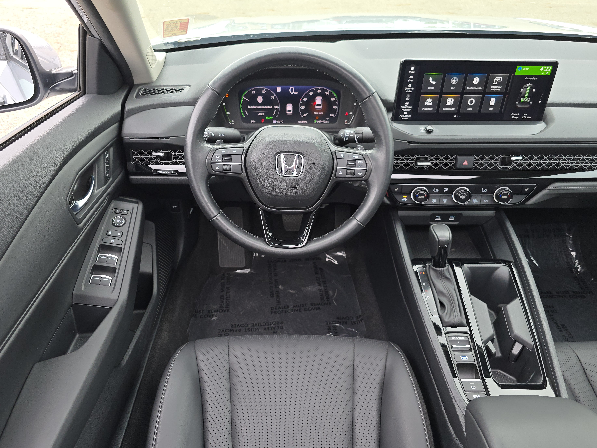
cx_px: 283
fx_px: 431
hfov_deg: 69.3
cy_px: 229
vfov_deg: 54.9
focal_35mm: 25
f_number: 1.7
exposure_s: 1/180
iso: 80
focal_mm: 6.3
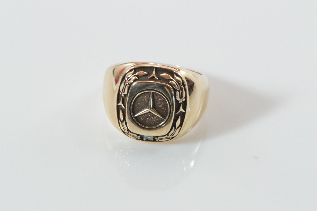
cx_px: 158
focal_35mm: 158
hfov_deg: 13.1
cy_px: 106
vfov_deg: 8.7
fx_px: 1386
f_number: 14
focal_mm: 105
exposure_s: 1/13
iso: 1600
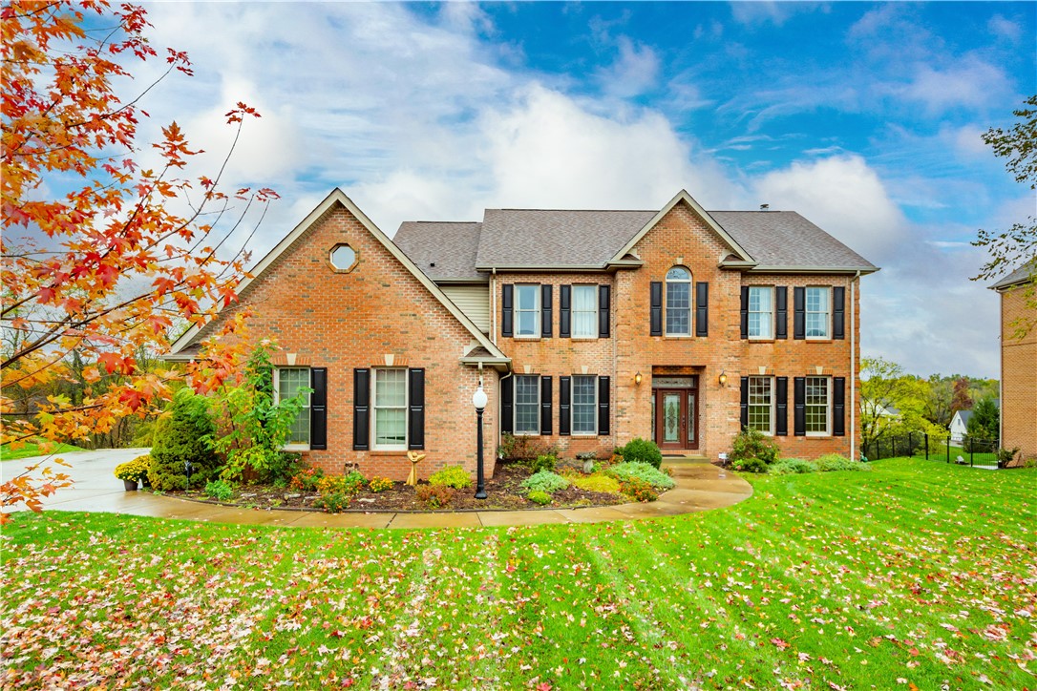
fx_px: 562
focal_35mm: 20
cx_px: 518
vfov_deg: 63.2
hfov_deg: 85.4
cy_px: 346
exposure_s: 1/250
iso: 100
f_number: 6.3
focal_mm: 13
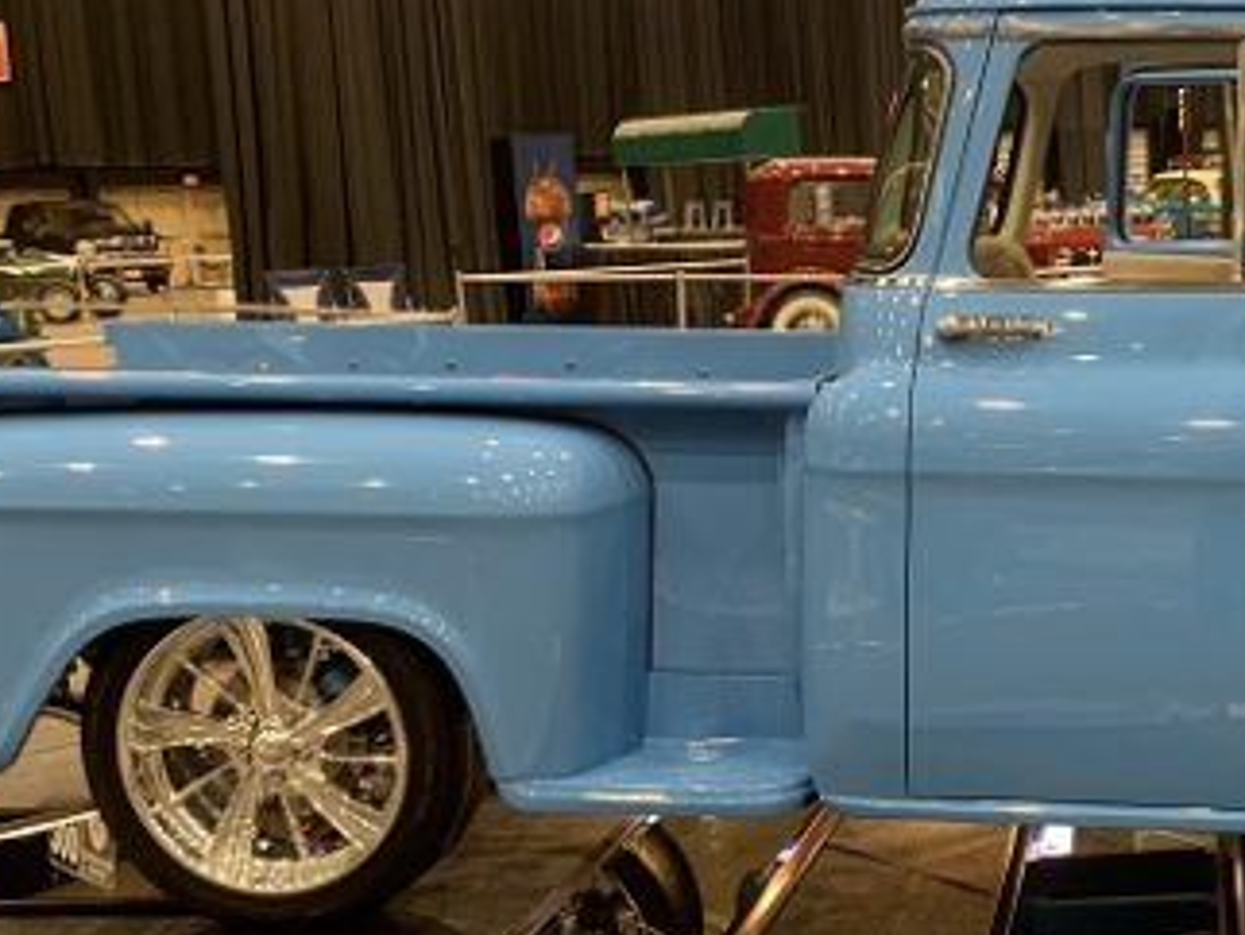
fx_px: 2232
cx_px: 994
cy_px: 641
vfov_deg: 23.5
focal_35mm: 62
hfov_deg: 30.4
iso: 100
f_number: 1.8
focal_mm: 4.25
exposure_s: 1/60
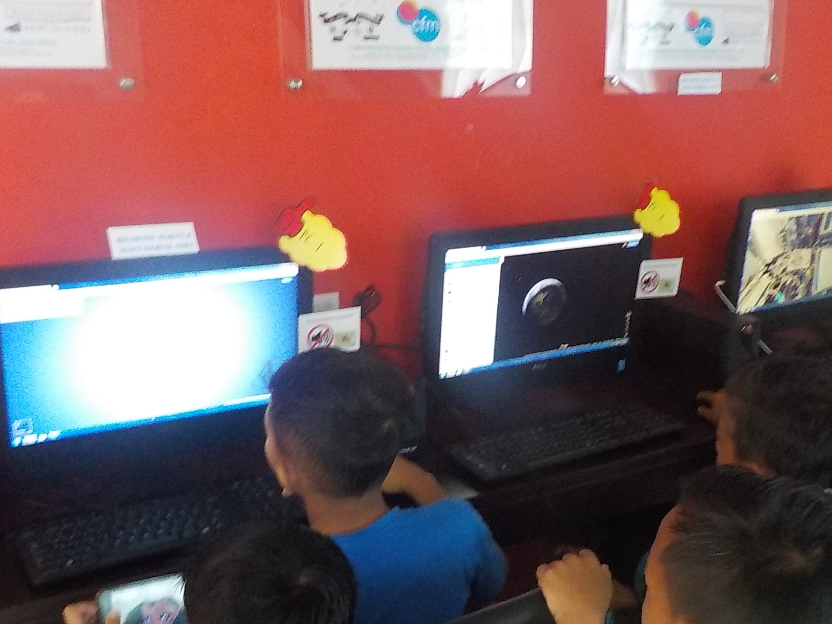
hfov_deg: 44.5
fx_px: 1009
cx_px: 516
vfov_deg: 34.3
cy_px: 361
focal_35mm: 42
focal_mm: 4.1
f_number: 3.3
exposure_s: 1/40
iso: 800
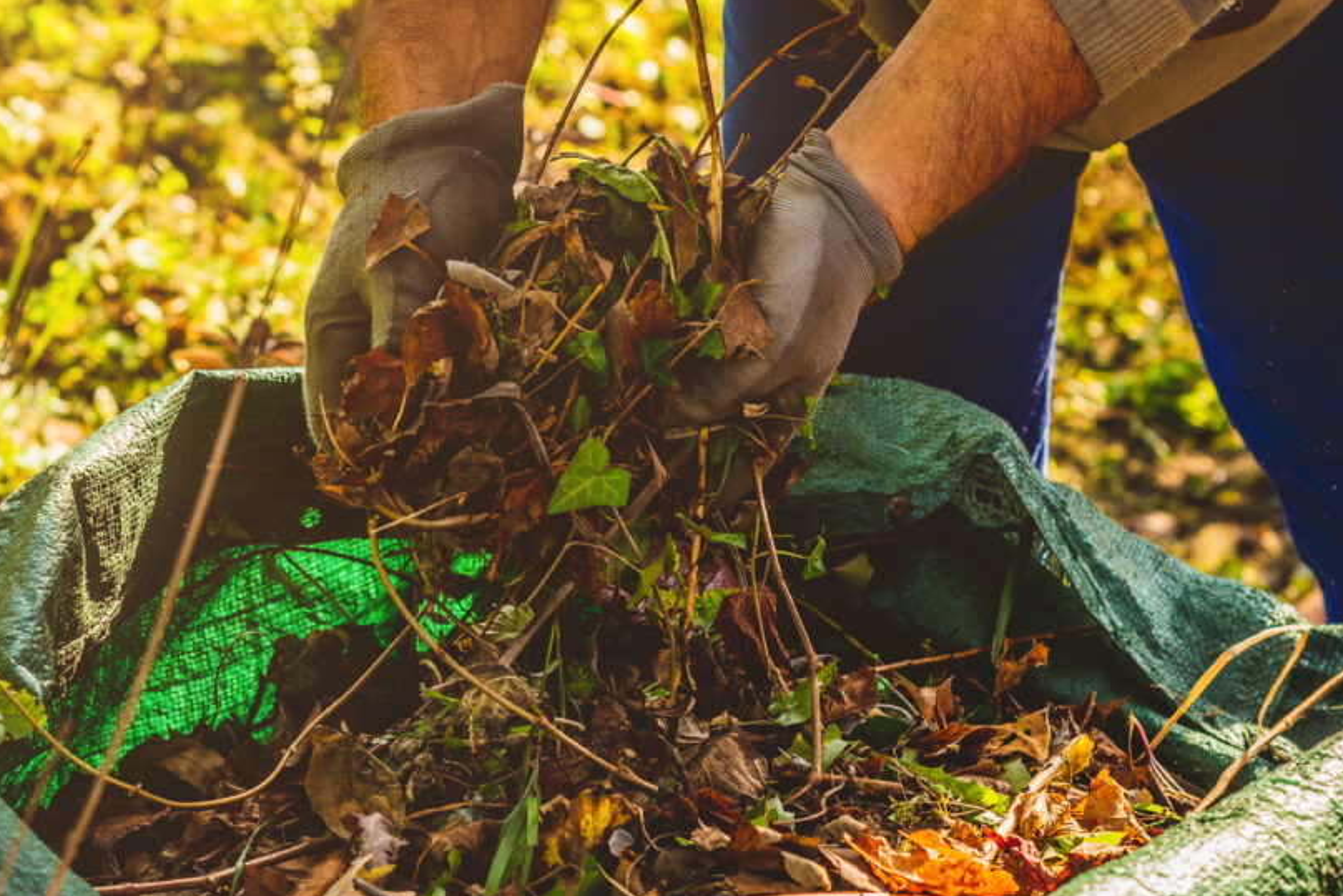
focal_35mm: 95
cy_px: 480
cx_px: 339
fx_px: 3544
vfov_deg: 14.4
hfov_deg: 21.3
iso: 160
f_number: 5
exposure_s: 1/250
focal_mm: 50
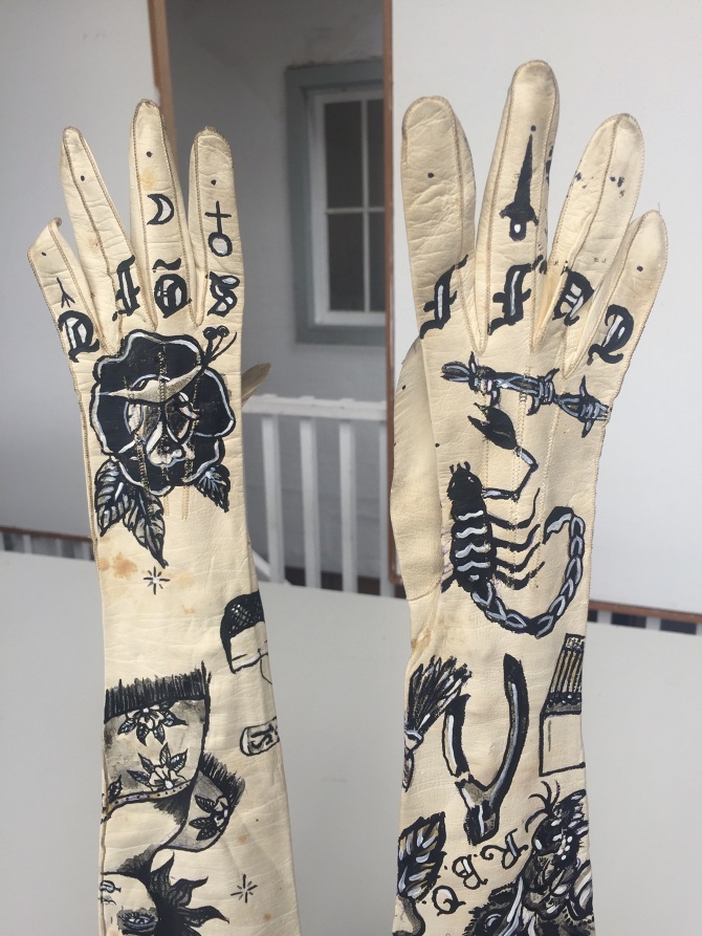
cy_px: 468
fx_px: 784
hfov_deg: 48.2
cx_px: 351
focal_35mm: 29
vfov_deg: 61.7
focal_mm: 4.15
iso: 32
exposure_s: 1/186
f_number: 2.2
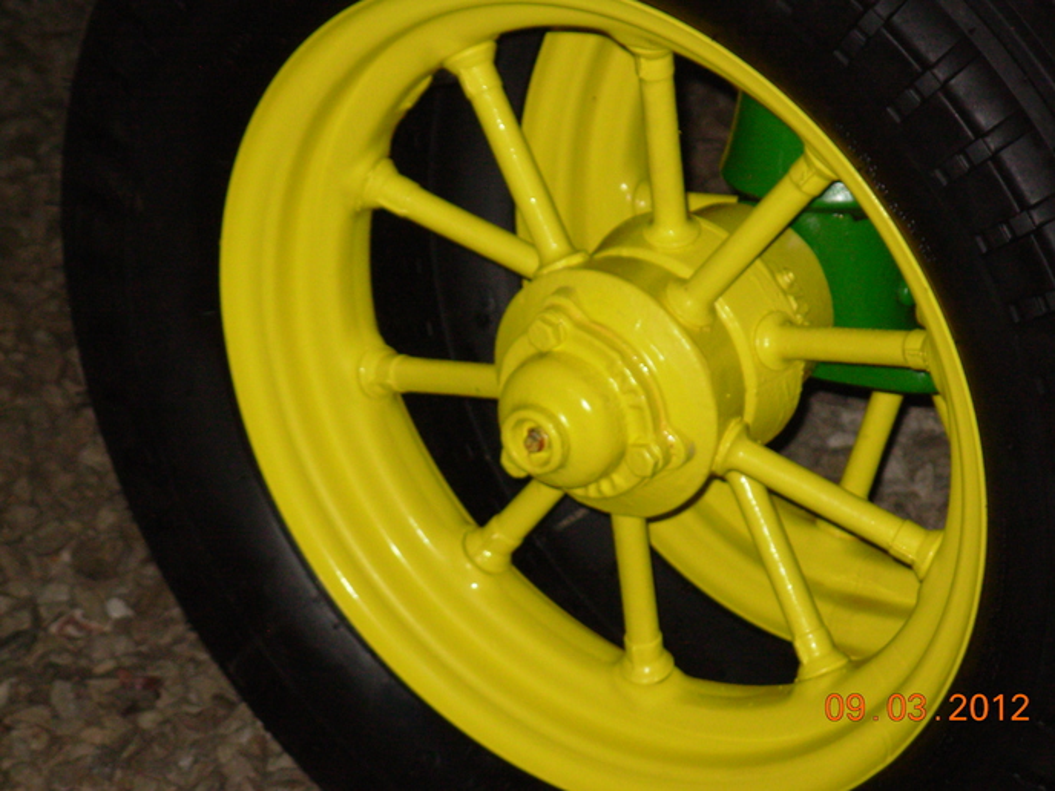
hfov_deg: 10.4
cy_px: 396
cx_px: 528
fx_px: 5791
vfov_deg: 7.8
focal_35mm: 190
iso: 141
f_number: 5
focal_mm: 31.4
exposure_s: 1/279
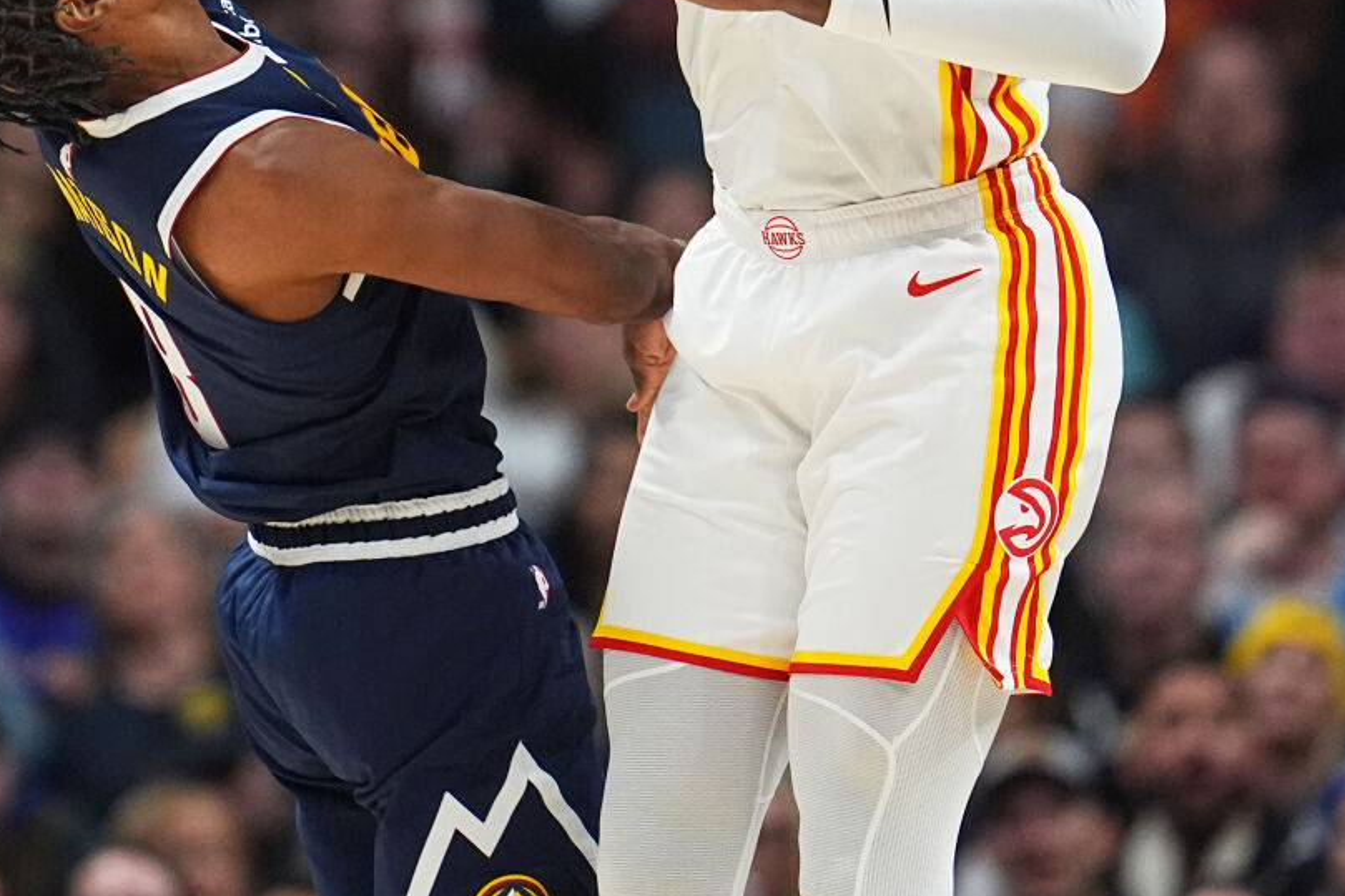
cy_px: -2
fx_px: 32570
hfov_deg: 2.4
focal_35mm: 872
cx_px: 549
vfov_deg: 1.6
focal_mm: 400
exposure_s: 1/2000
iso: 5000
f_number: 3.2
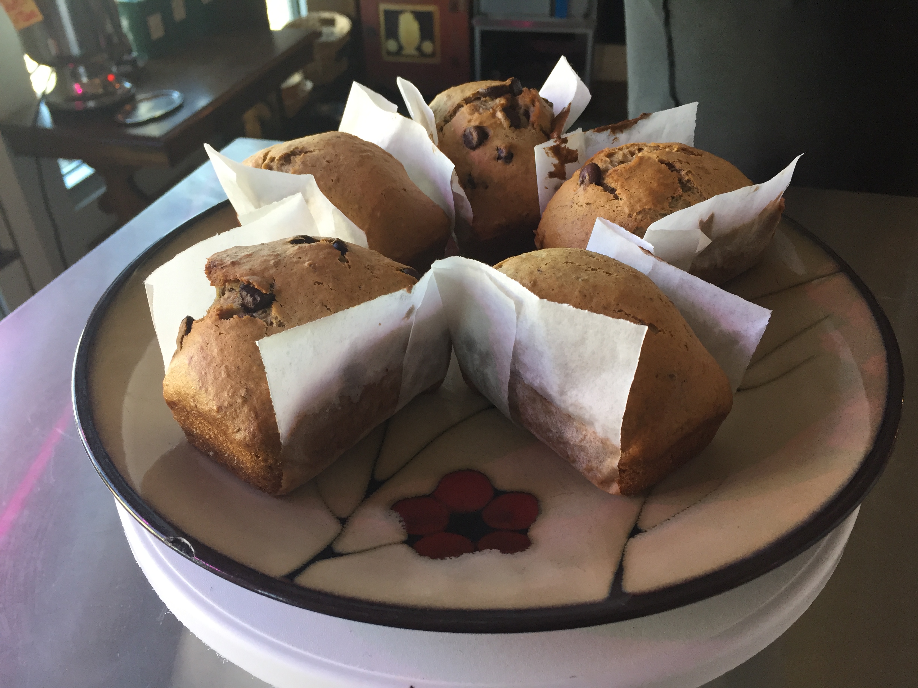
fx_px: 769
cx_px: 459
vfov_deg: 48.2
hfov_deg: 61.7
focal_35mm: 29
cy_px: 344
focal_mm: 4.15
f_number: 2.2
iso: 32
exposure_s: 1/30
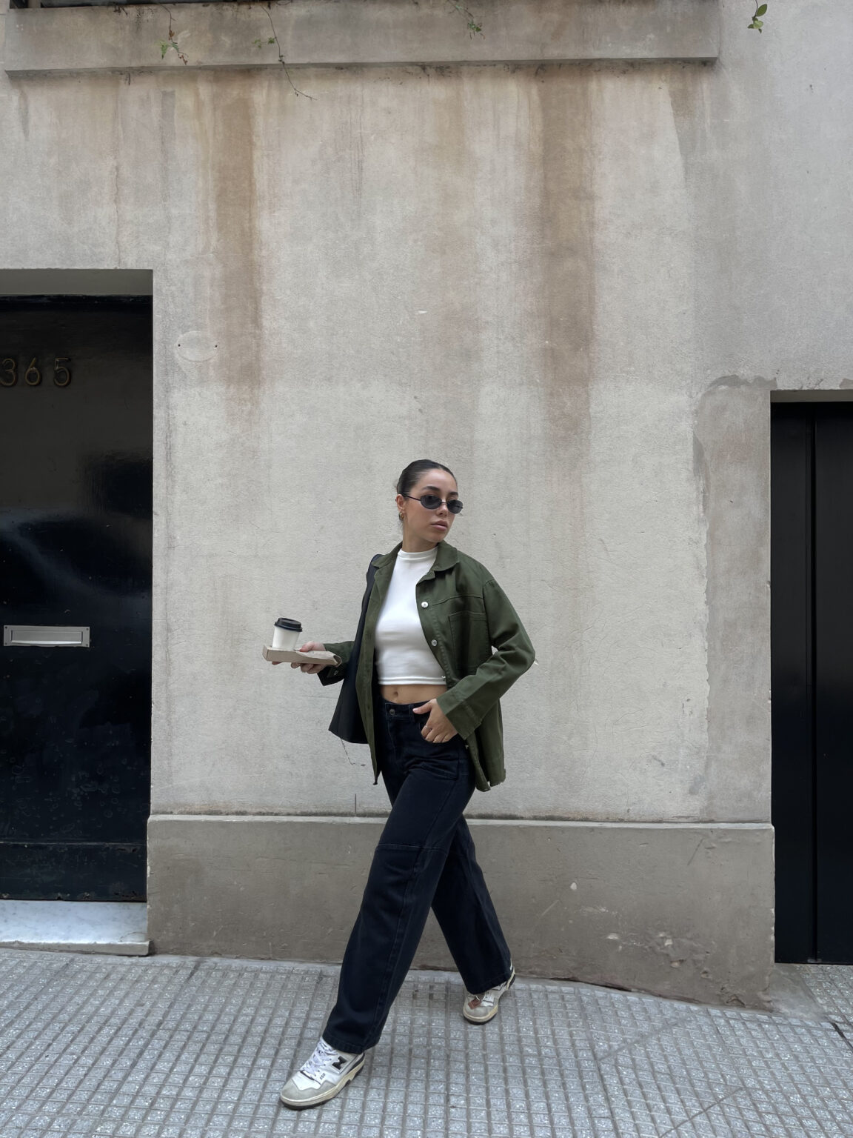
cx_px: 426
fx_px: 821
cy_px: 569
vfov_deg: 69.4
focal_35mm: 25
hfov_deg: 54.9
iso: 40
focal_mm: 5.1
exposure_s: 1/121
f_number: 1.6
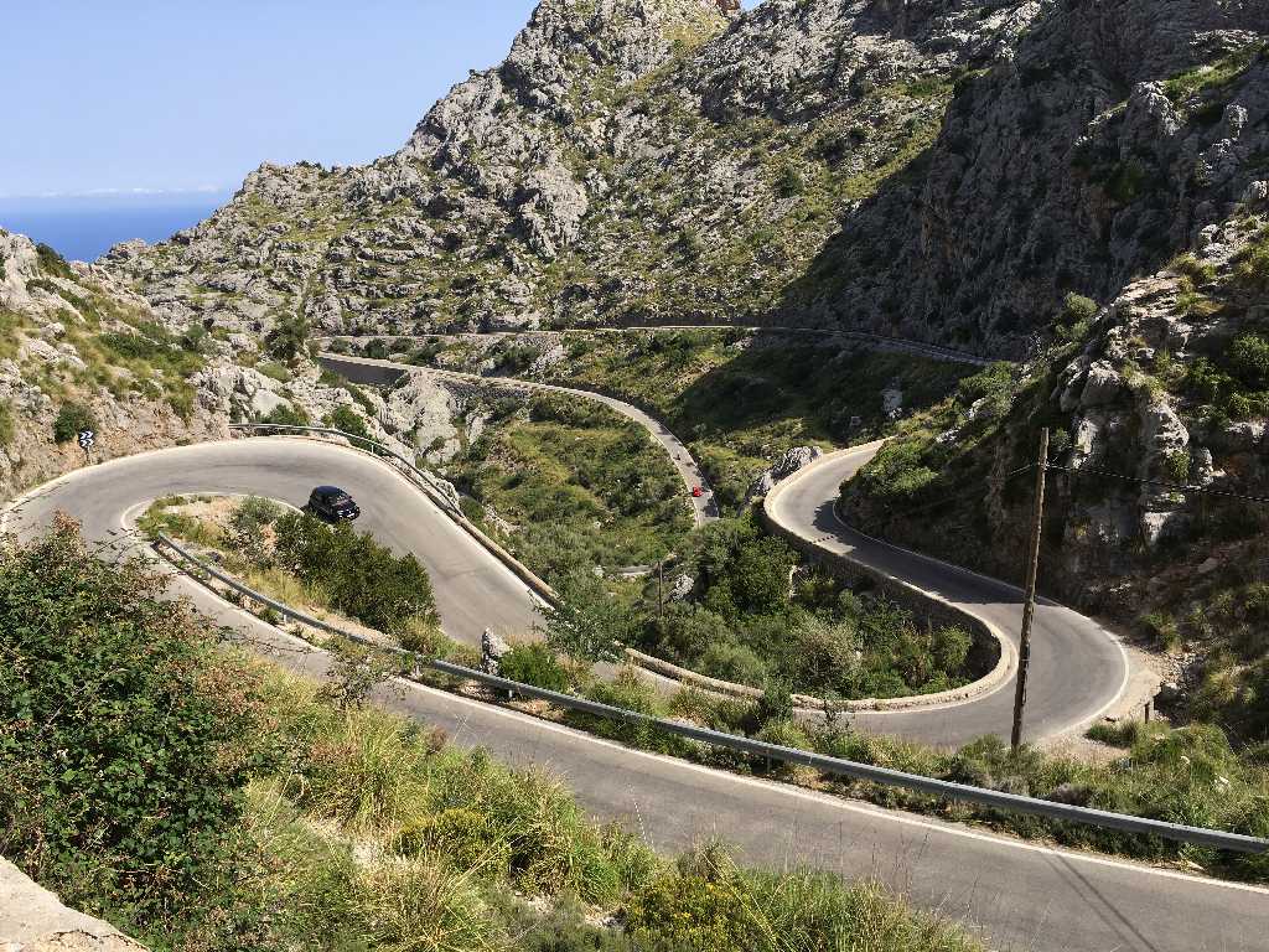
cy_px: 476
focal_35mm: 29
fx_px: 1063
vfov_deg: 48.2
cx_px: 634
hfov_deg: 61.7
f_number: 2.2
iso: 25
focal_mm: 4.15
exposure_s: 1/1183
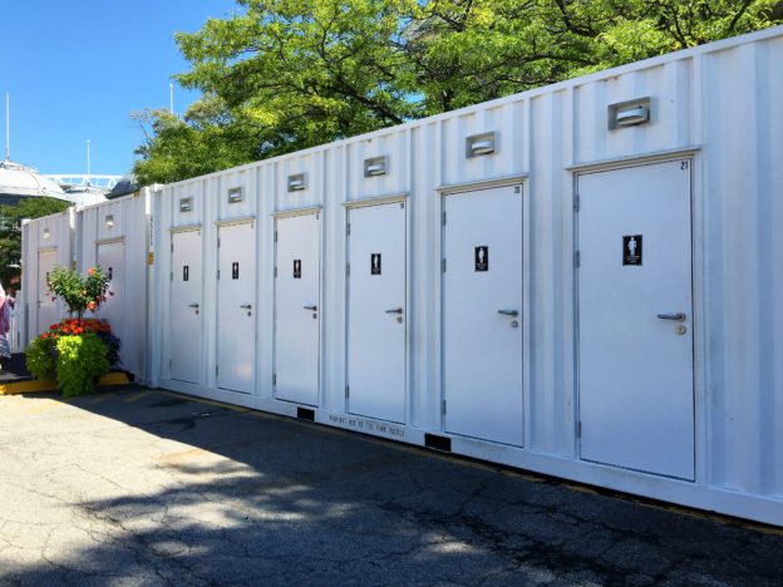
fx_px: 656
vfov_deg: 48.2
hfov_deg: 61.7
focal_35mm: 29
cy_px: 294
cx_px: 392
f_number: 2.2
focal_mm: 4.15
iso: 25
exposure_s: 1/884
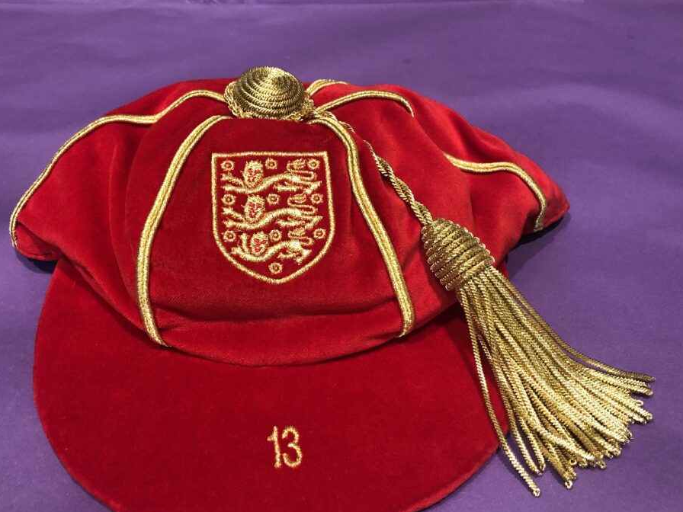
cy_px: 279
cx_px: 326
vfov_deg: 44.1
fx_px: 631
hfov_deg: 56.8
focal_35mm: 32
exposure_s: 1/17
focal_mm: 3.99
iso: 64
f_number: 1.8
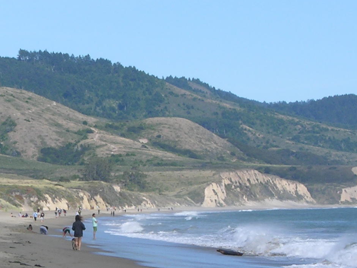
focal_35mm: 271
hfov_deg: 7.3
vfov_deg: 5.5
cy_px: 220
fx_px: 2796
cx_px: -31
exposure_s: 1/125
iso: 50
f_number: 7.6
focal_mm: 19.9
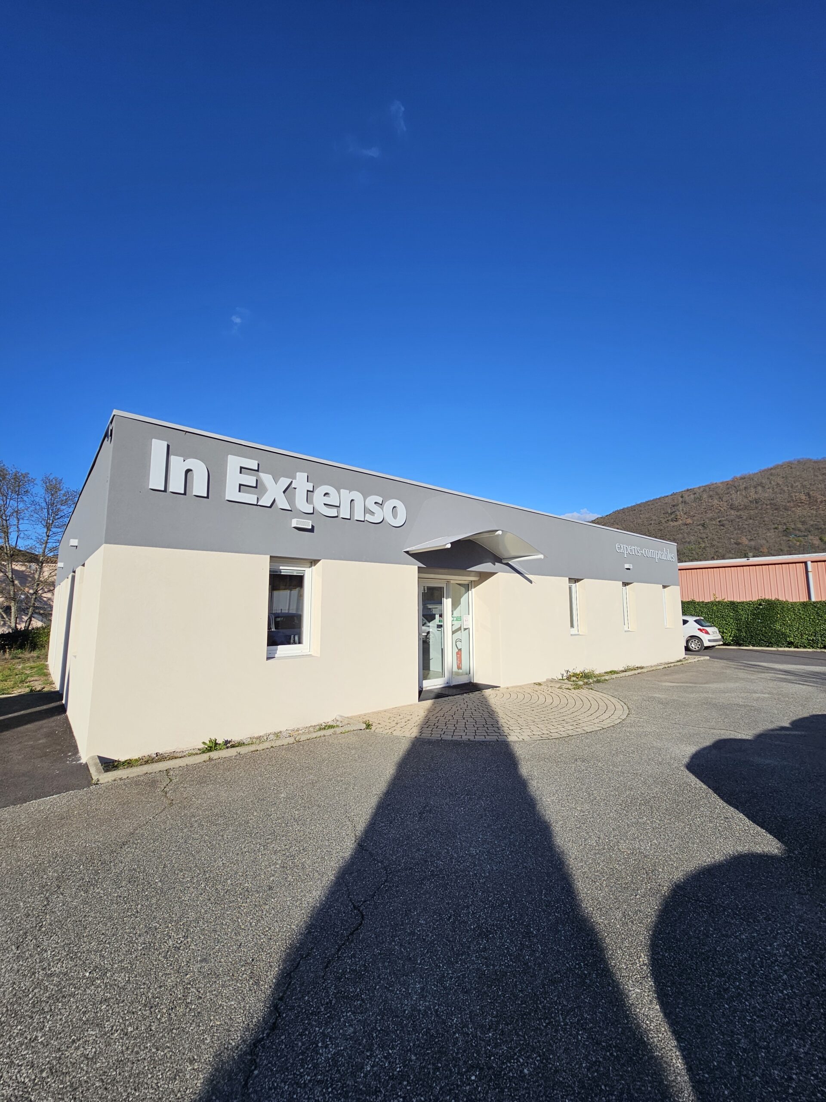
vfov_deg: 106.2
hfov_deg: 89.9
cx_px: 413
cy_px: 551
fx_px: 414
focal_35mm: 13
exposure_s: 1/3067
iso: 50
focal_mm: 2.2
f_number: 2.2
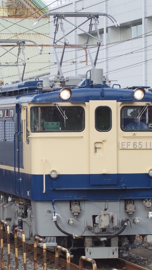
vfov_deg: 10.9
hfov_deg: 6.1
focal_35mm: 197
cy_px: 136
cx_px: 3
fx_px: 1412
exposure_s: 1/500
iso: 800
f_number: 8
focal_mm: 83
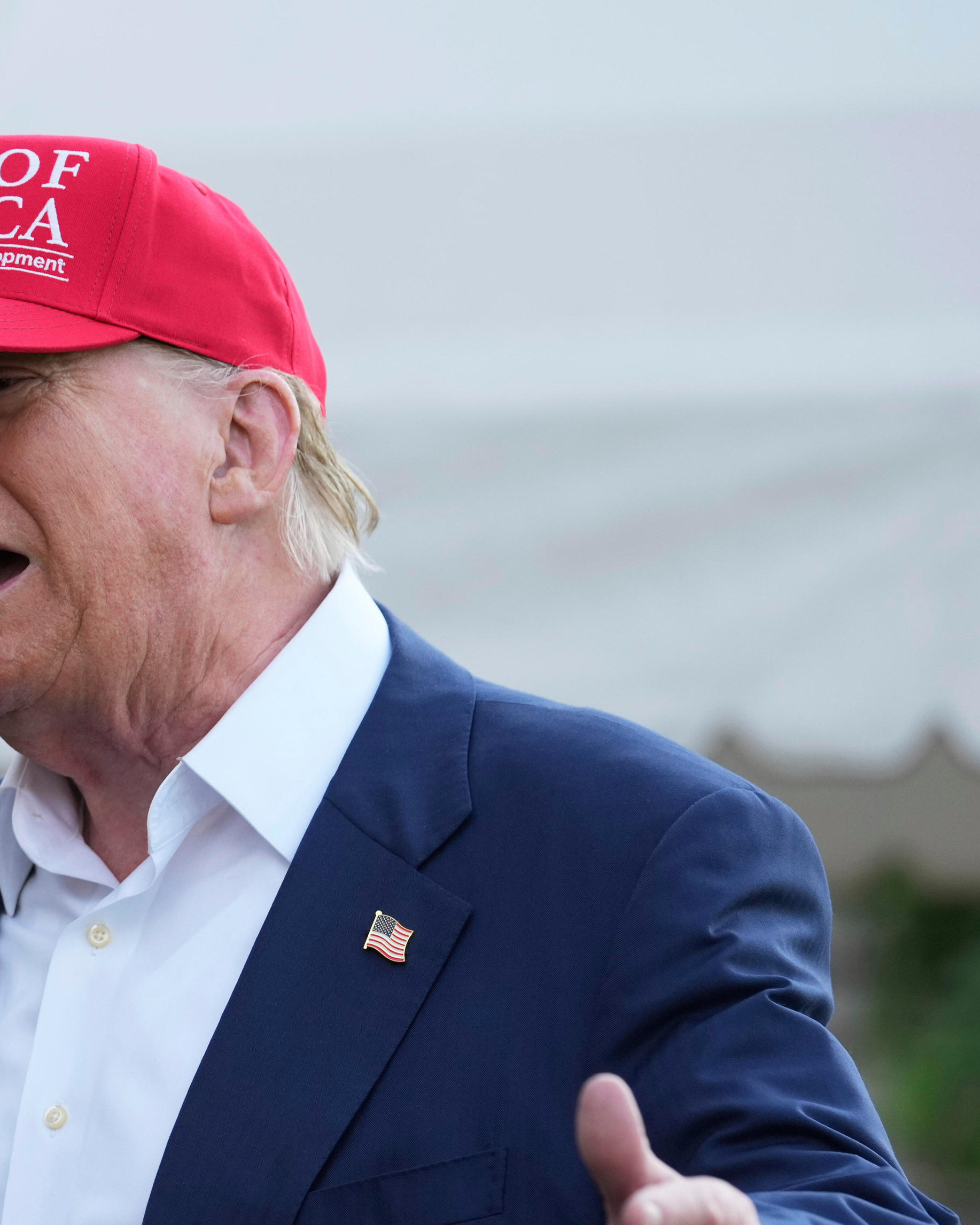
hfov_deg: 5.9
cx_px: -270
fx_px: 9498
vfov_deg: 7.4
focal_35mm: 262
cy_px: 860
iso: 640
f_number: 4
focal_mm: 128
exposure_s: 1/1250
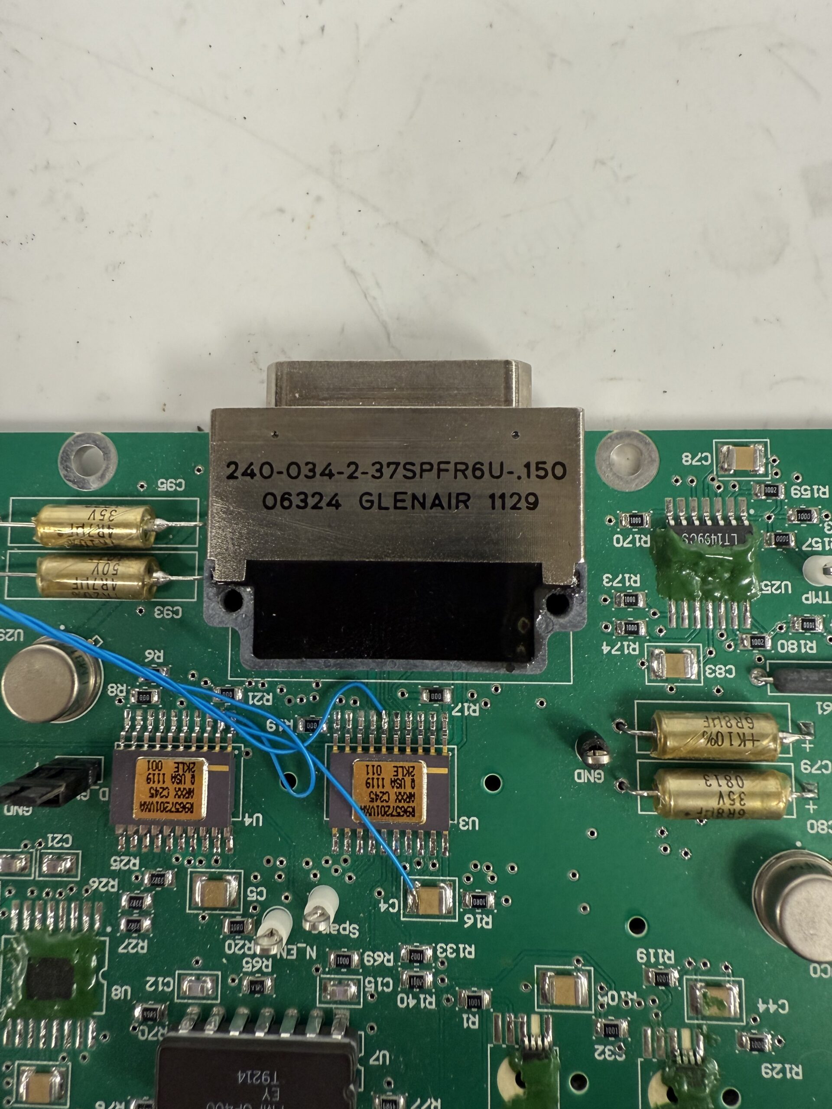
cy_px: 554
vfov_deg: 71.6
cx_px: 416
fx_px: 769
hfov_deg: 56.8
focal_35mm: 24
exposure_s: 1/60
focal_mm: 2.22
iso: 200
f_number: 2.2
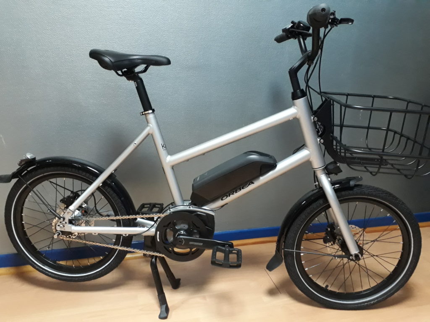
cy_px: 161
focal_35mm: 27
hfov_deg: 65.3
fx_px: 335
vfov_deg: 51.4
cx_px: 215
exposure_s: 1/17
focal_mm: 3.6
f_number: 1.9
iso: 400
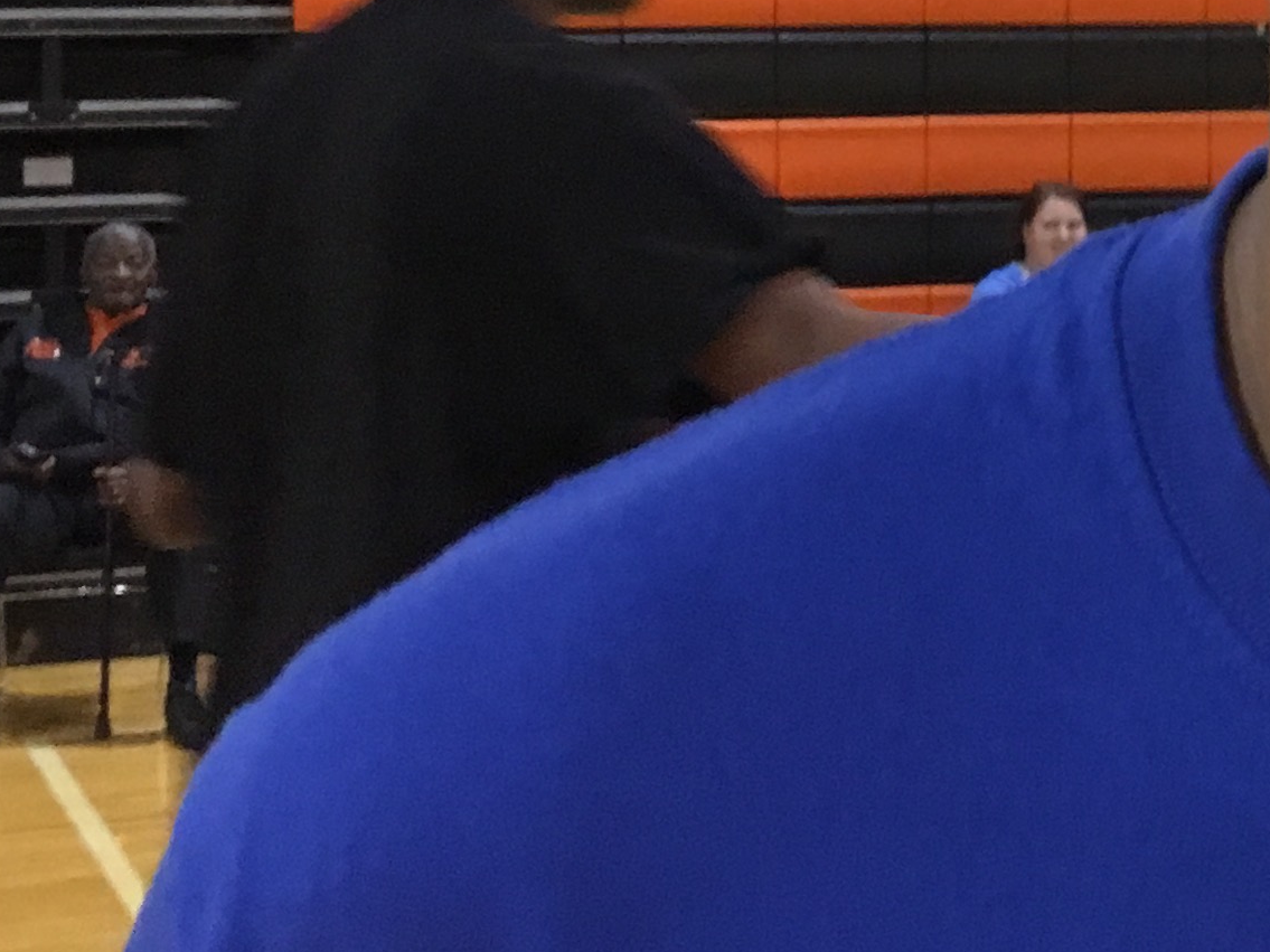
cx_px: 1493
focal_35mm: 103
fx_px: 3778
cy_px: -8
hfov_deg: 18.2
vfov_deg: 14.1
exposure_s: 1/24
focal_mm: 4.15
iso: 200
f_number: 2.2
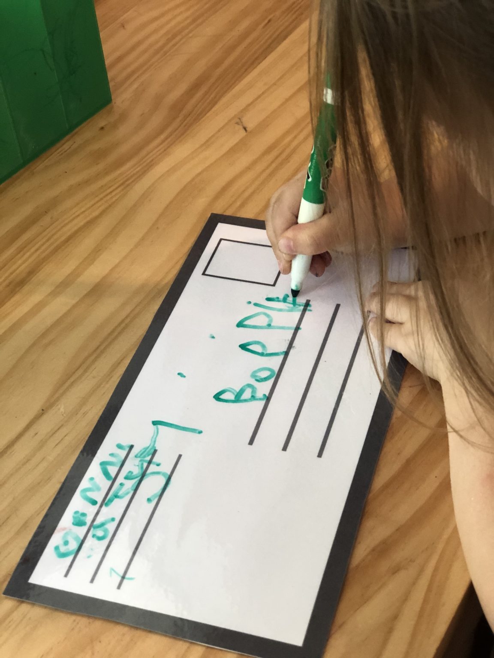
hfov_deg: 25.7
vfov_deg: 33.8
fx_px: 1085
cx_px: 247
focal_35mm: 57
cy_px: 329
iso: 200
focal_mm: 6.6
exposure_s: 1/30
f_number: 2.8
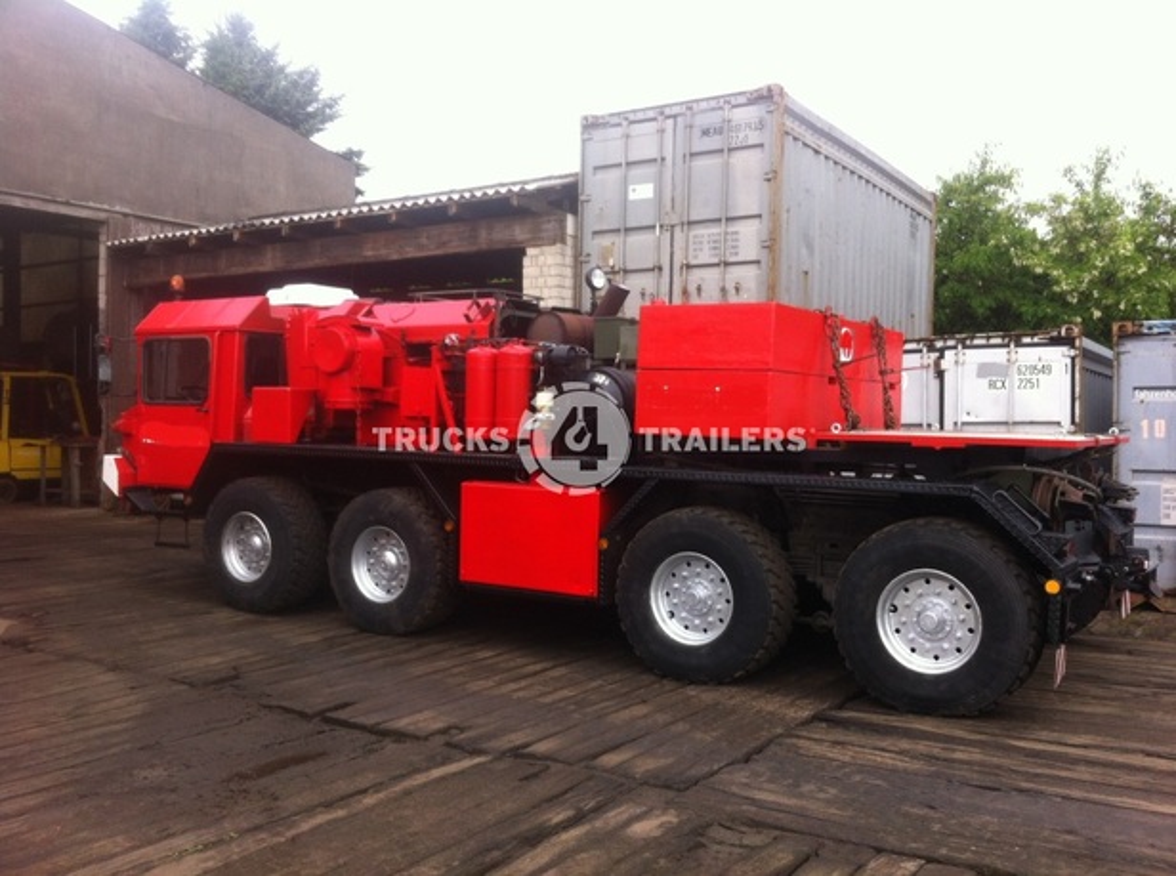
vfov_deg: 40.5
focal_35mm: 35
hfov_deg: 52.7
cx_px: 588
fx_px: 1186
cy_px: 438
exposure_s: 1/293
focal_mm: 3.85
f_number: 2.8
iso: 80
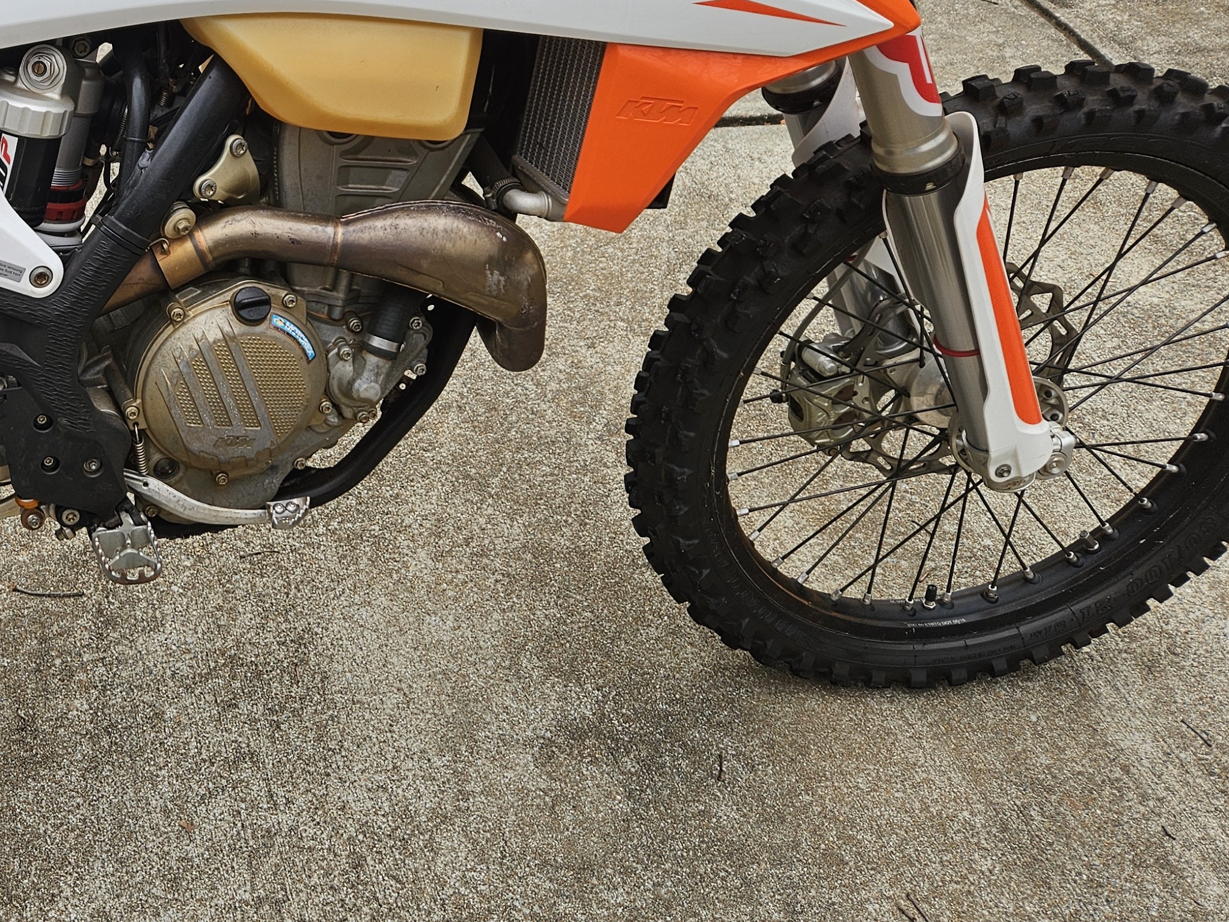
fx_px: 1598
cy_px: 304
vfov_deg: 31.9
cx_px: 48
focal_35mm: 45
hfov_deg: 38.2
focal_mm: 5.4
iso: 25
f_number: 1.8
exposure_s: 1/330
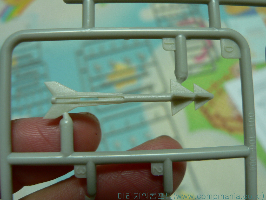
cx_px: 133
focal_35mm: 36
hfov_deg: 51.4
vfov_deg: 39.7
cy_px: 100
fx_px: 277
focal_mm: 6
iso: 150
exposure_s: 1/30
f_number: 2.8
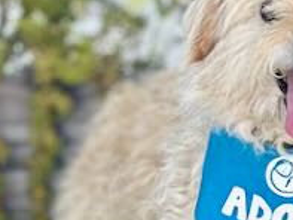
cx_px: 387
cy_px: 164
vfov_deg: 10.2
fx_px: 1237
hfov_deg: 13.0
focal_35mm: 146
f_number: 1.78
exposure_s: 1/356
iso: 80
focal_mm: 6.86
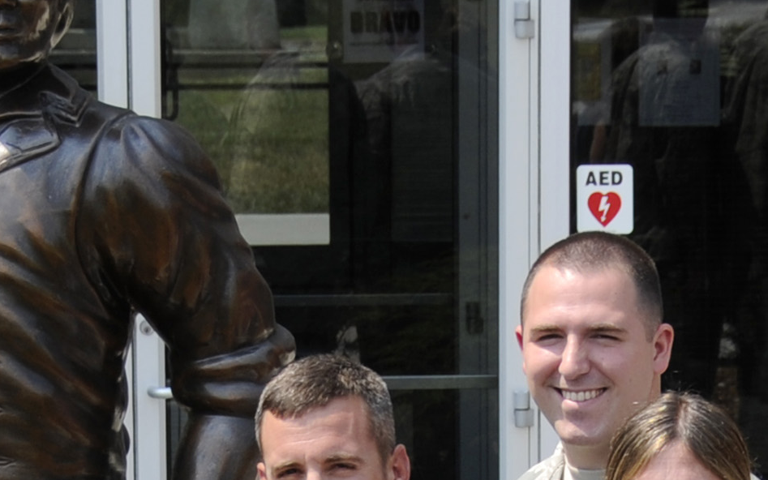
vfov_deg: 5.5
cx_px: 173
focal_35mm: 235
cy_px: 846
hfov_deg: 8.9
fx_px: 4919
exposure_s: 1/400
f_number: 5
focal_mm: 34
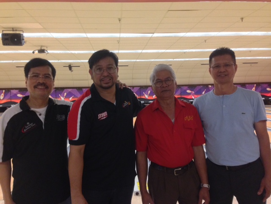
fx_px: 258
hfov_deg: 55.4
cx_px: 136
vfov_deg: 42.9
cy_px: 102
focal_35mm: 33
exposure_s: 1/15
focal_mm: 4.12
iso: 320
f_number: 2.4
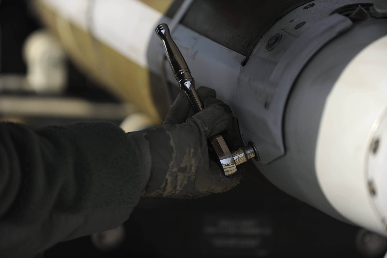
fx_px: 2042
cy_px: 129
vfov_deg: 7.2
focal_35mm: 190
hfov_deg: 10.8
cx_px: 194
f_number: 3.2
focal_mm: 190
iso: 200
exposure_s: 1/1250
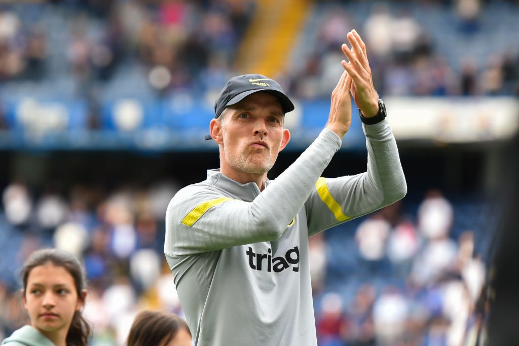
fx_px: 2379
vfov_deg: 8.3
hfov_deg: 12.5
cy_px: 173
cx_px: 260
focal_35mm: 165
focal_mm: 165
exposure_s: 1/1250
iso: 640
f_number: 2.8
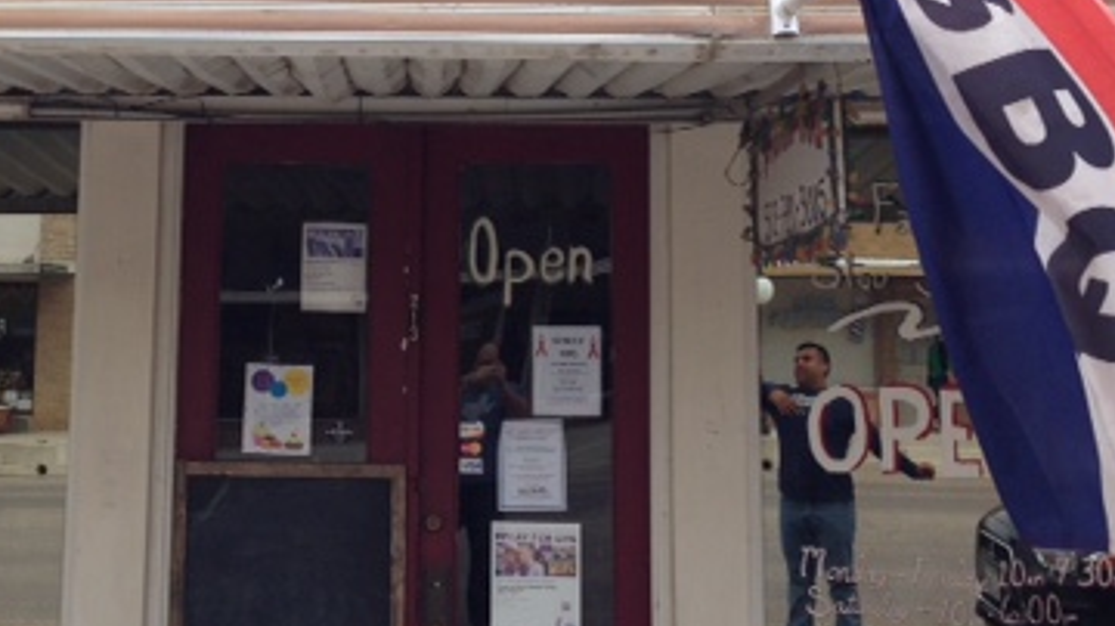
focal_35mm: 64
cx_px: 403
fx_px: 1891
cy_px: 102
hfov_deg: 32.7
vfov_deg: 18.6
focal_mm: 4.12
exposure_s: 1/919
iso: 50
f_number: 2.4
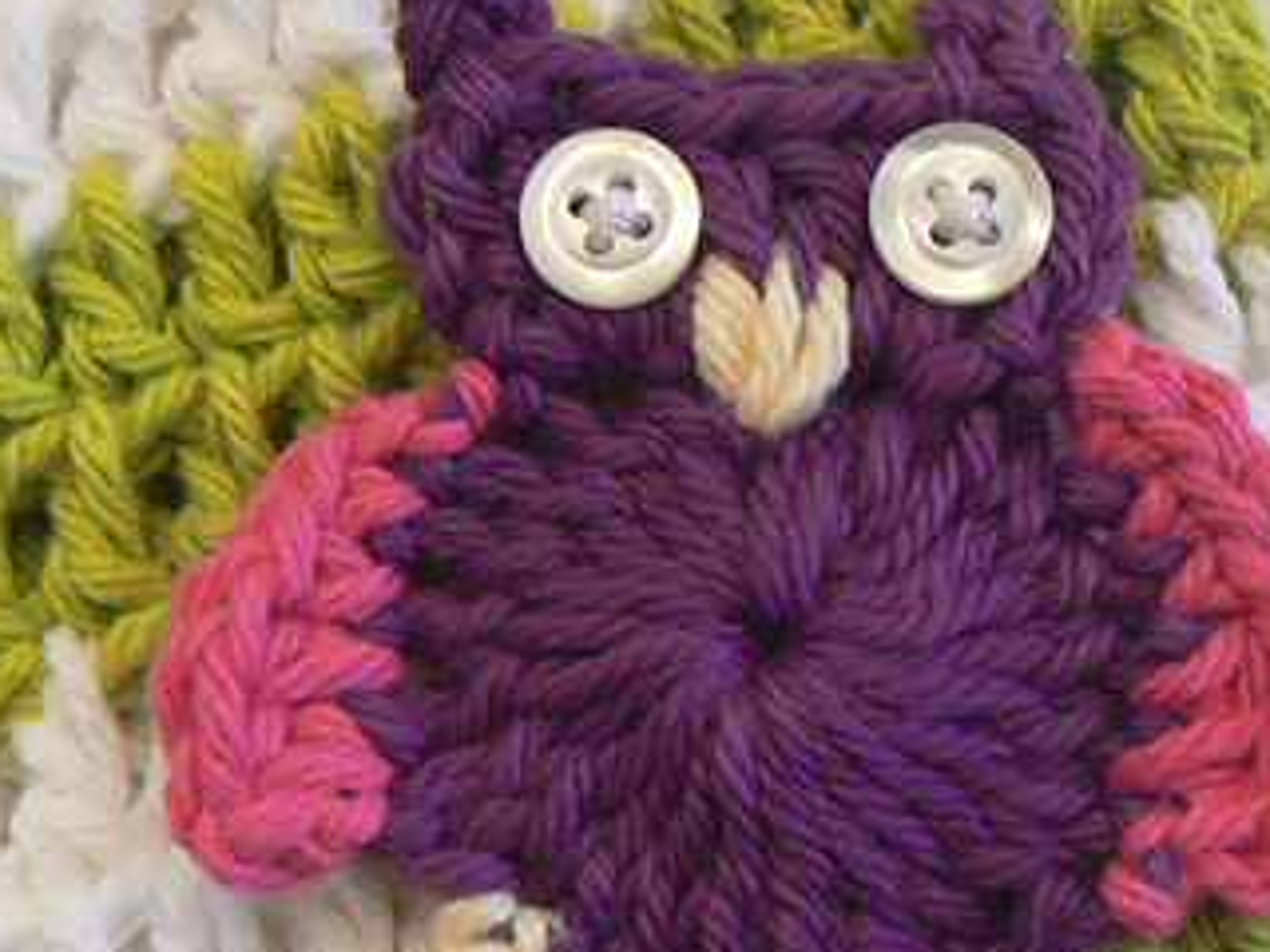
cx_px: 742
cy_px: 662
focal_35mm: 72
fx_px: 2642
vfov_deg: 20.3
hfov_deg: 27.0
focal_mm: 6
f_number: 2.8
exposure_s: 1/20
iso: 200
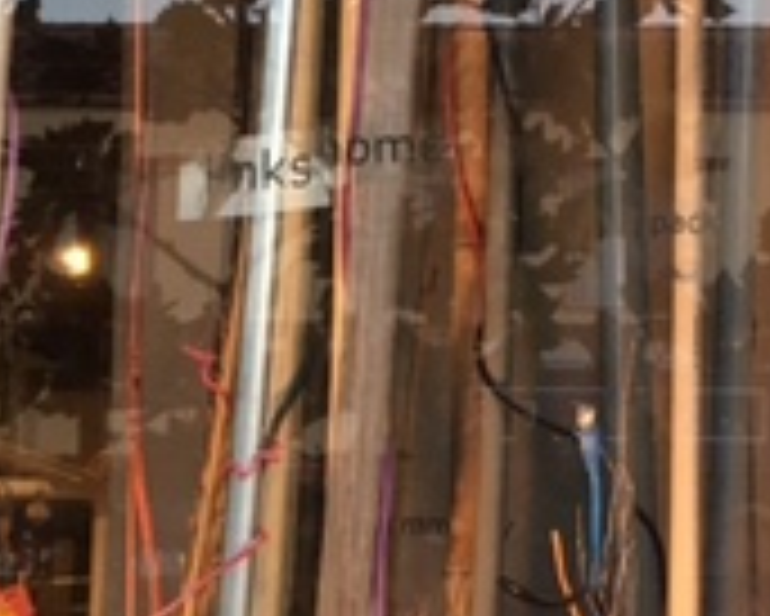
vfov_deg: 14.5
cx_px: 765
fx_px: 2417
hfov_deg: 17.7
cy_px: 342
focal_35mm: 106
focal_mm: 4.15
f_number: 2.2
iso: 50
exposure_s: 1/30
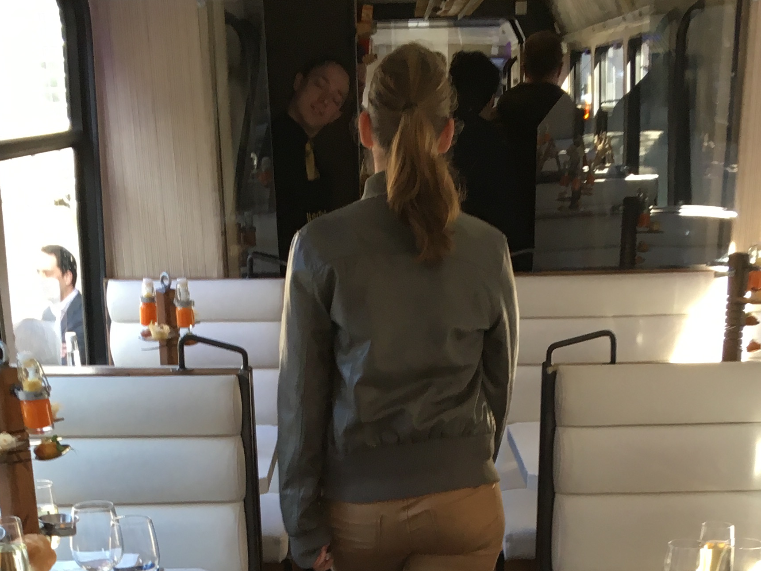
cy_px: 800
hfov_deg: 28.6
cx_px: 375
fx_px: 1495
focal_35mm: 68
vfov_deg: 19.4
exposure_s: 1/33
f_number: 2.2
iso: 25
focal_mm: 4.15
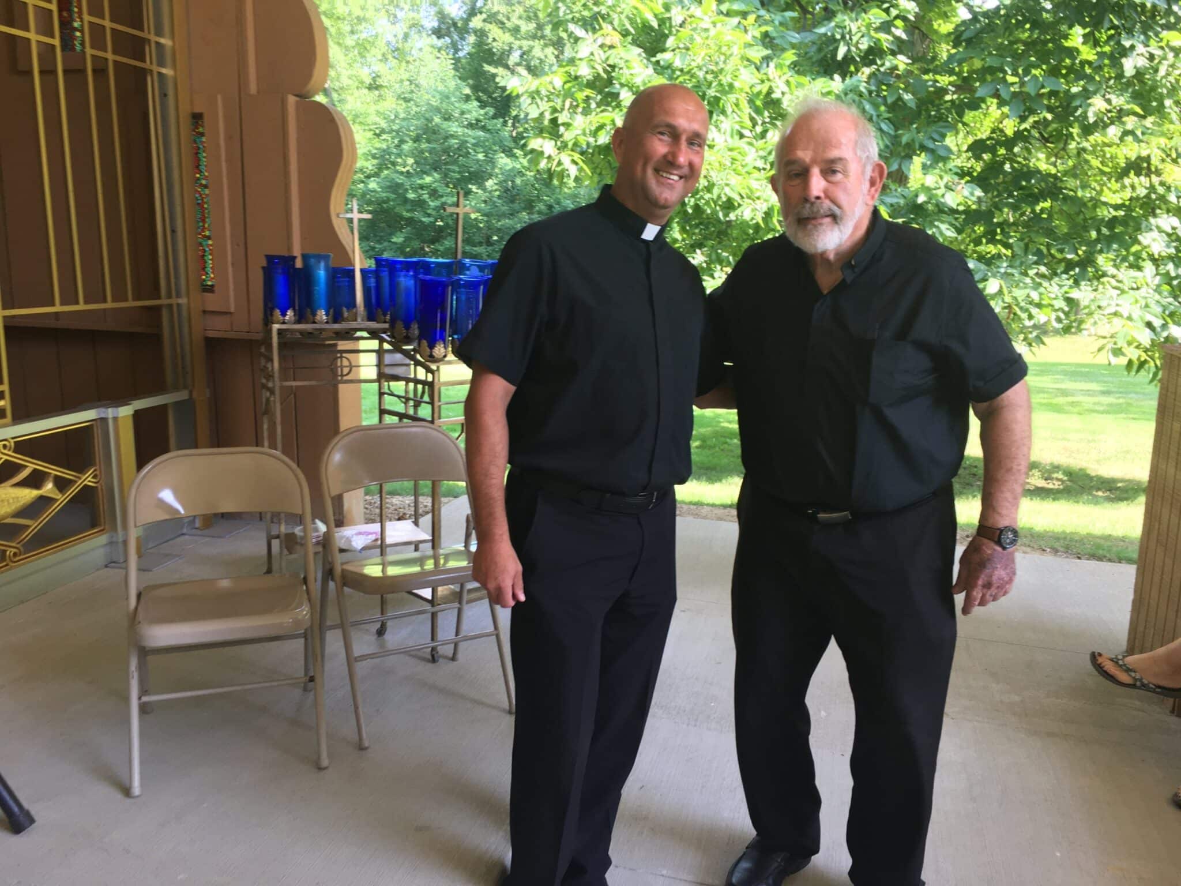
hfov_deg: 61.7
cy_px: 443
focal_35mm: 29
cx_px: 590
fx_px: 989
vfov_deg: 48.2
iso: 32
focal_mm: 4.15
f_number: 2.2
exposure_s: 1/60
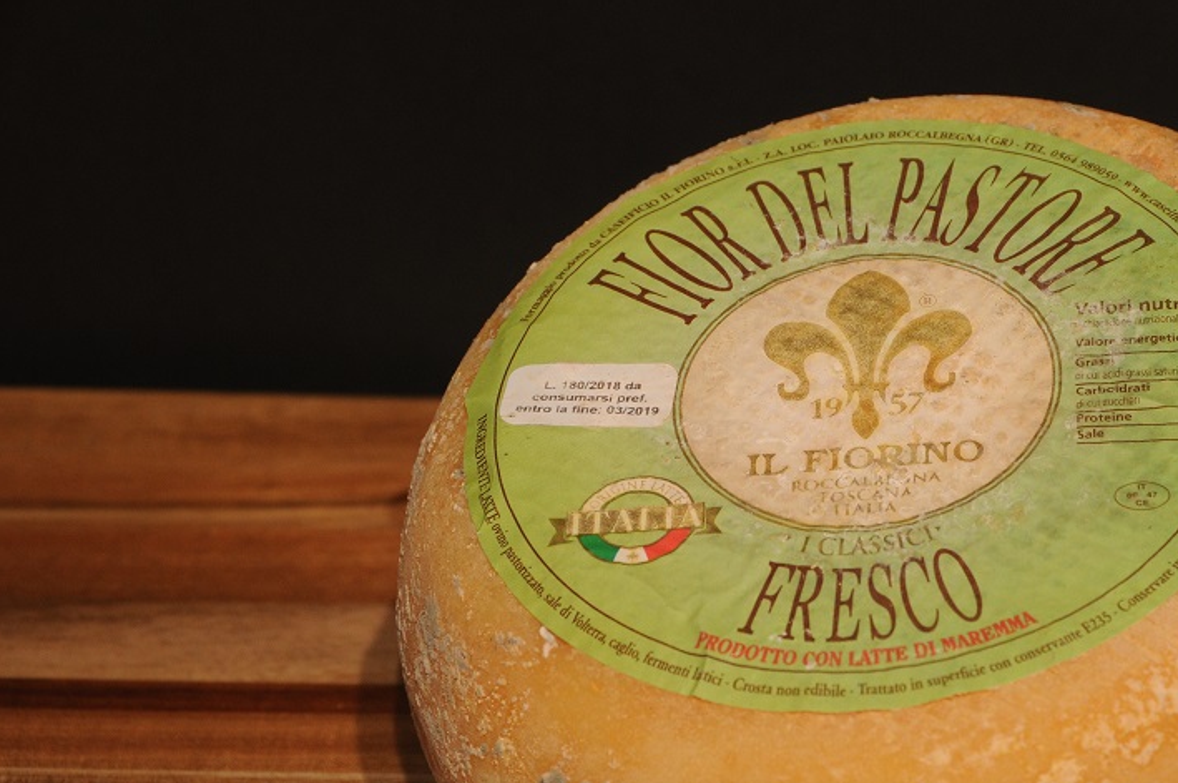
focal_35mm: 127
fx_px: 4151
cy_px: 549
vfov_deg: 10.8
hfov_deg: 16.1
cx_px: 889
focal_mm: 56
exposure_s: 1/250
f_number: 8
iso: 400
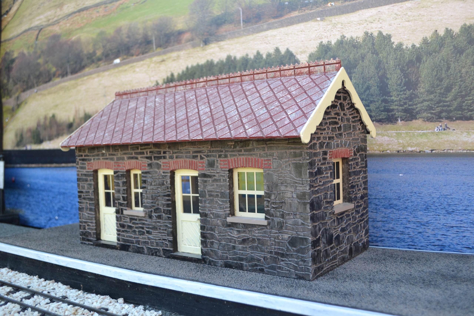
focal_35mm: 33
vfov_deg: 40.0
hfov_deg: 57.2
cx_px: 237
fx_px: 434
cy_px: 158
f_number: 4.5
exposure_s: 1/80
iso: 400
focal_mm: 22
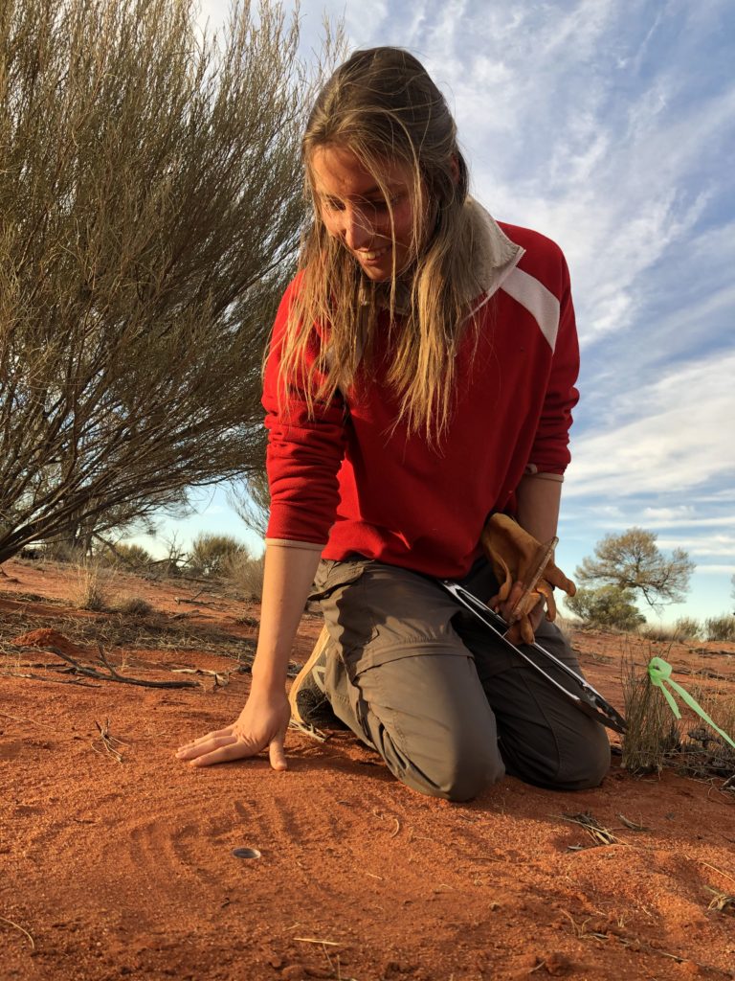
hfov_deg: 49.7
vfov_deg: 63.4
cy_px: 490
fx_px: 793
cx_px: 368
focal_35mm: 28
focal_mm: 3.99
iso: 20
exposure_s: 1/265
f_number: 1.8
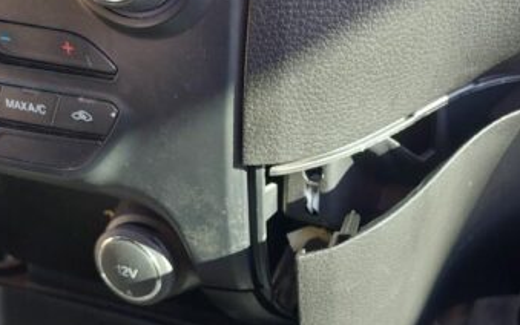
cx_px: 370
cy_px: 247
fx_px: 638
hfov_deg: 43.4
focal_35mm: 45
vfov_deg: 28.2
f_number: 1.8
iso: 80
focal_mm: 5.23
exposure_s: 1/60
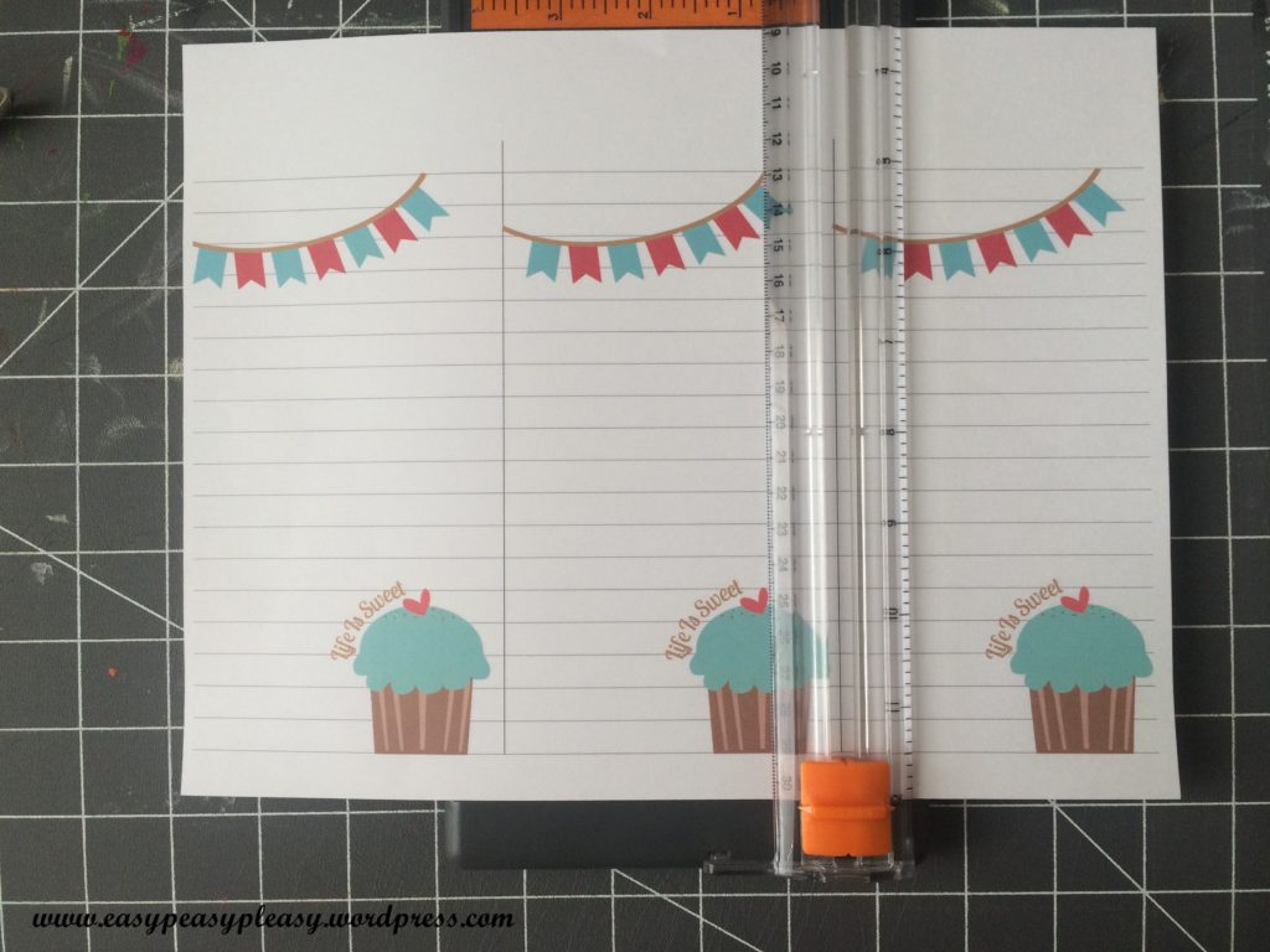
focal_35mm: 30
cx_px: 635
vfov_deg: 46.8
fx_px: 1101
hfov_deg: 60.0
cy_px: 476
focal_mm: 4.12
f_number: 2.2
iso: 64
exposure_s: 1/120
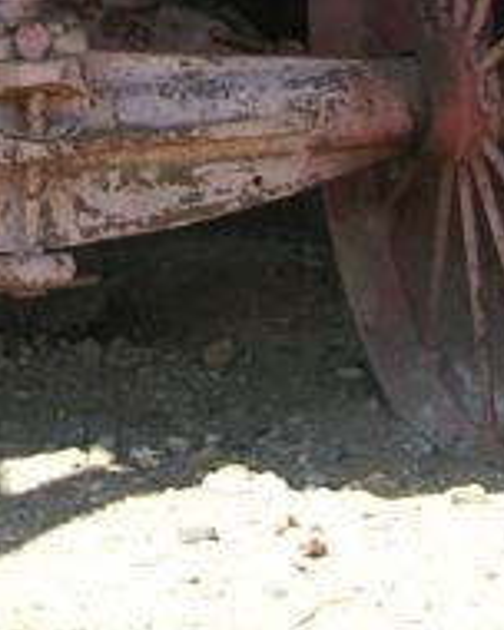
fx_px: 4661
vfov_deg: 7.5
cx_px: 50
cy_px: -582
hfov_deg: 6.2
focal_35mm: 250
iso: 100
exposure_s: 1/125
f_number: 4
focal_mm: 28
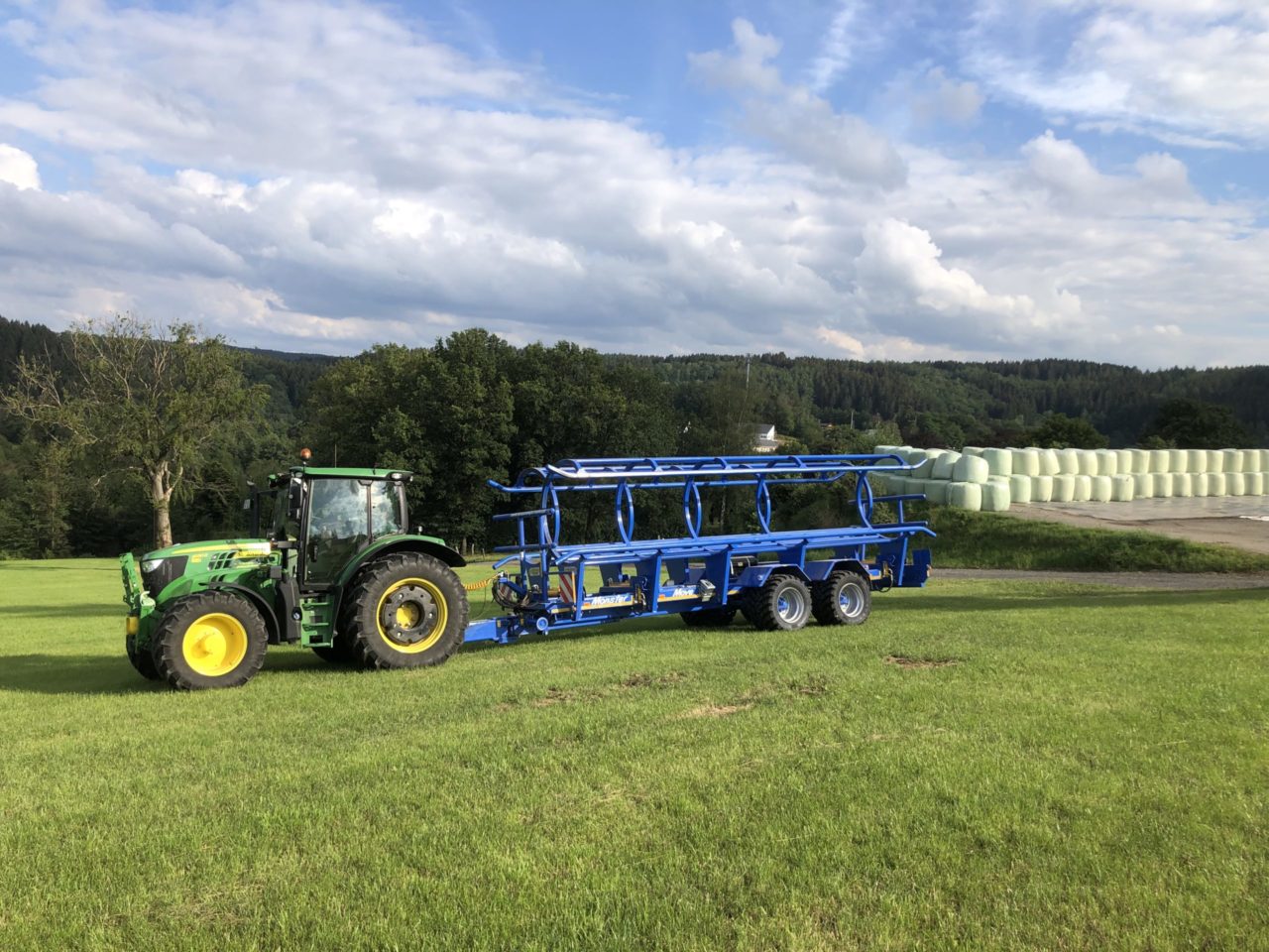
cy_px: 476
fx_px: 1026
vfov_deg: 49.7
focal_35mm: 28
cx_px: 634
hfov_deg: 63.4
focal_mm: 3.99
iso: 20
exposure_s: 1/1548
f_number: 1.8
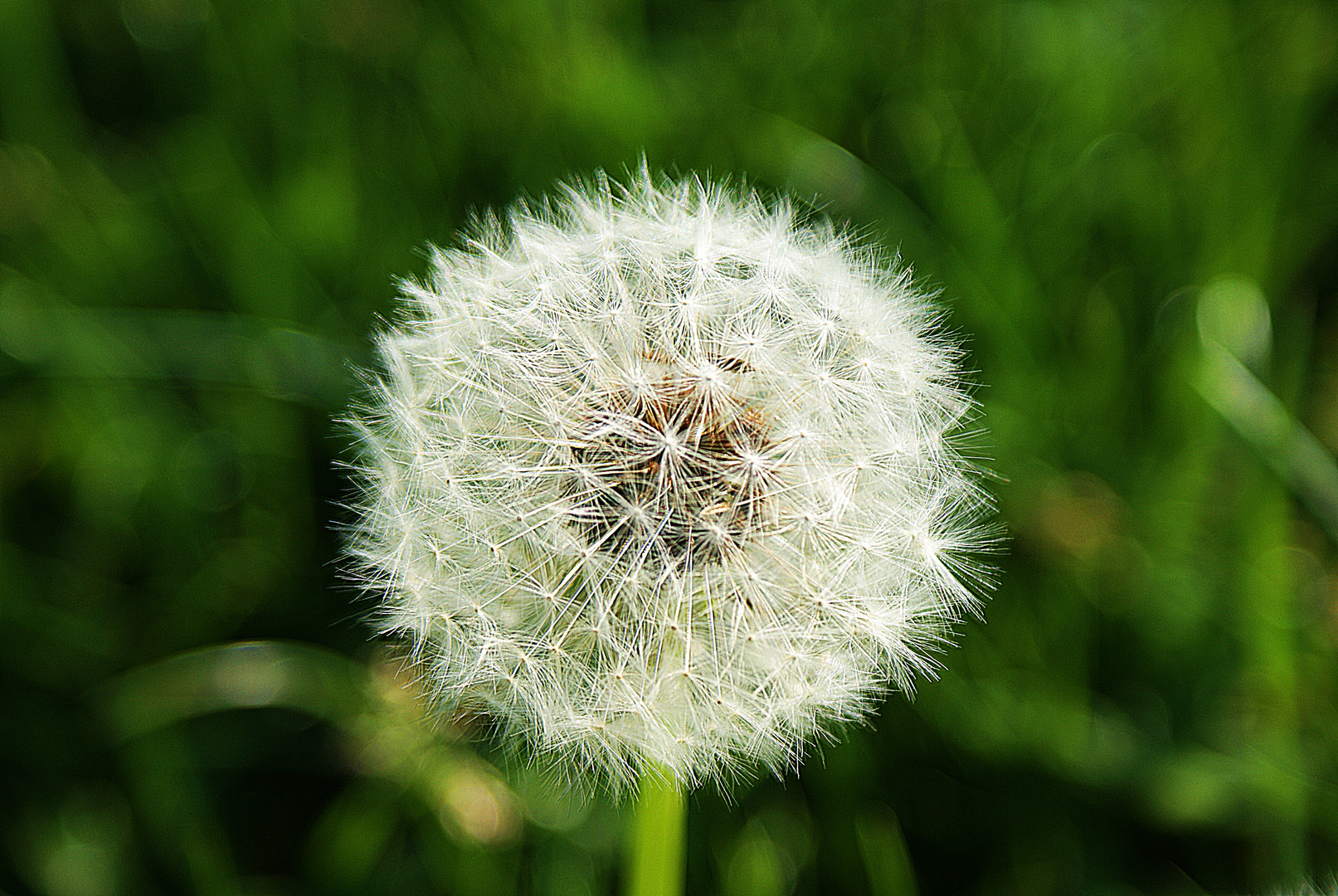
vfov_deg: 13.1
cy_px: 448
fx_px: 3907
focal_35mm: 105
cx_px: 669
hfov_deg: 19.4
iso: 100
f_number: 5.6
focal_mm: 70
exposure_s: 1/250
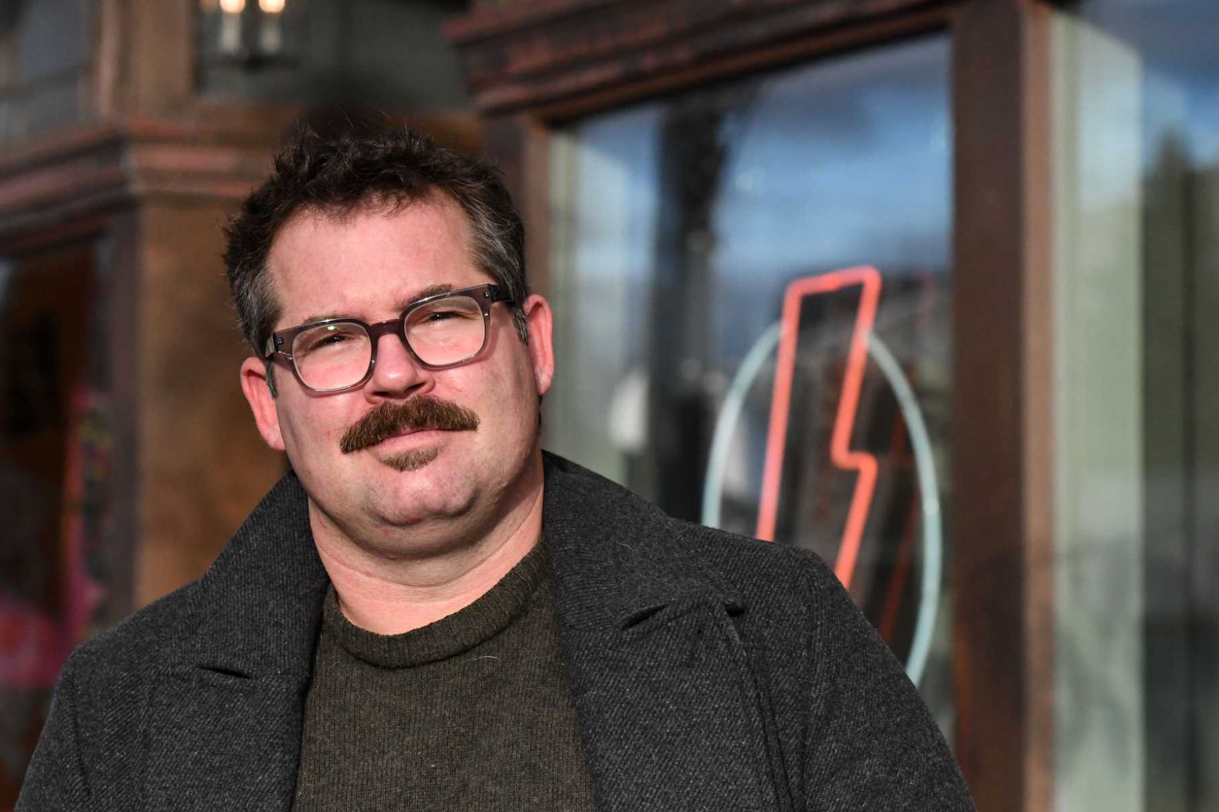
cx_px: 555
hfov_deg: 12.1
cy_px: 399
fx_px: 5755
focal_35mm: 170
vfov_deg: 8.1
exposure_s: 1/8000
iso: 3200
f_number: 5.6
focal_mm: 100
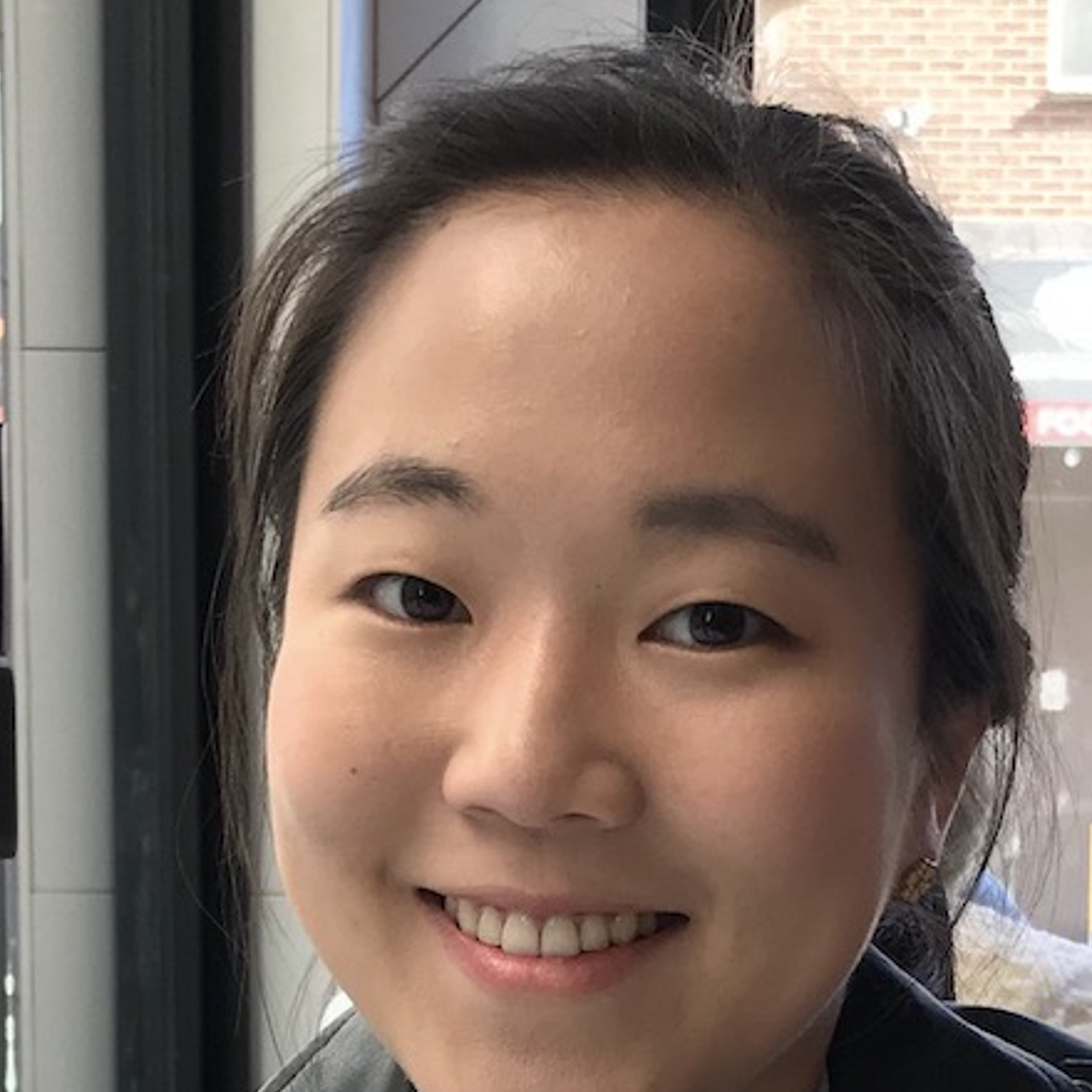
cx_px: 645
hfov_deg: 37.4
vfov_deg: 36.9
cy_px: 787
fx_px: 1606
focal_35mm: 45
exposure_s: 1/60
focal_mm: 3.99
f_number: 1.8
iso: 25
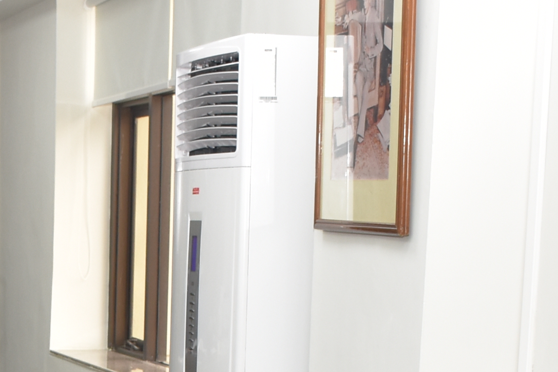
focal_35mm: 106
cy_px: 579
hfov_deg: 18.5
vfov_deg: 12.2
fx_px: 1643
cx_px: -72
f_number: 6.3
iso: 500
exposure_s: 1/60
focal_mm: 18
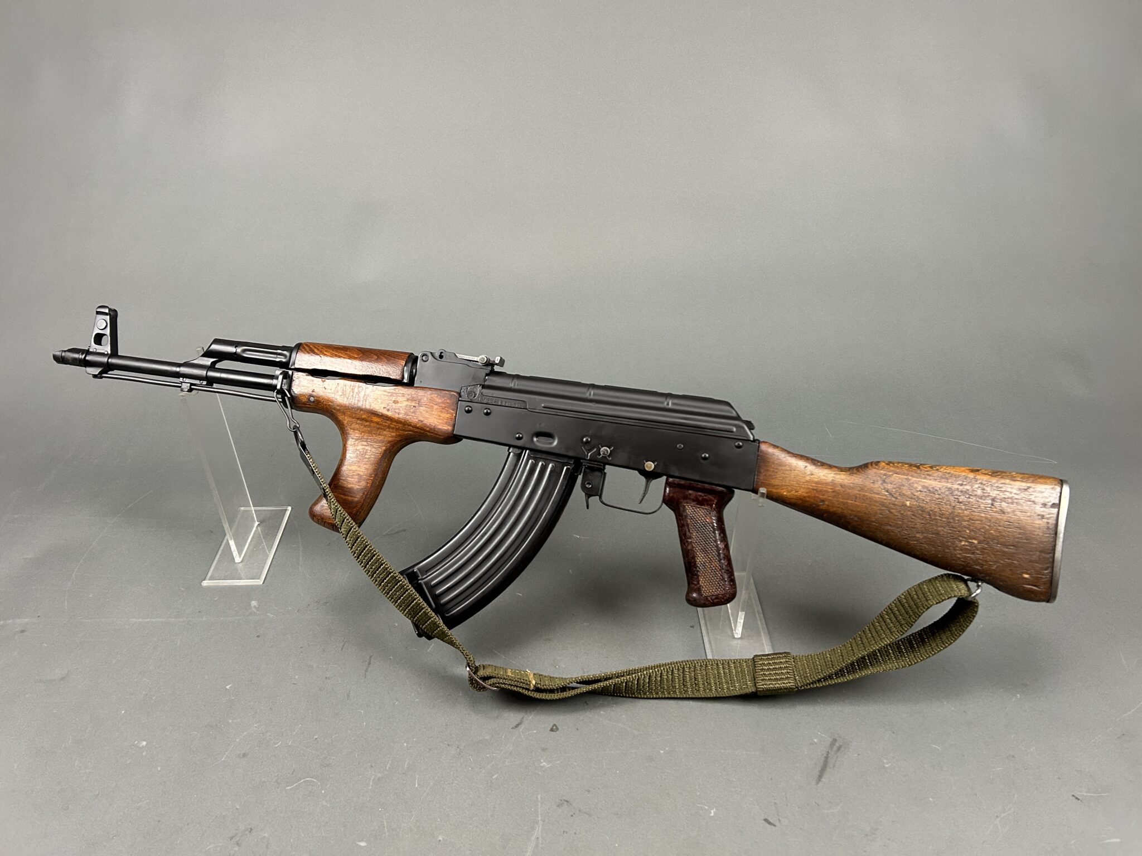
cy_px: 428
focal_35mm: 26
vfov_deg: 53.1
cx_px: 571
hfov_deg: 67.3
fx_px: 858
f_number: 1.5
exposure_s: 1/60
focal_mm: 5.7
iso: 200
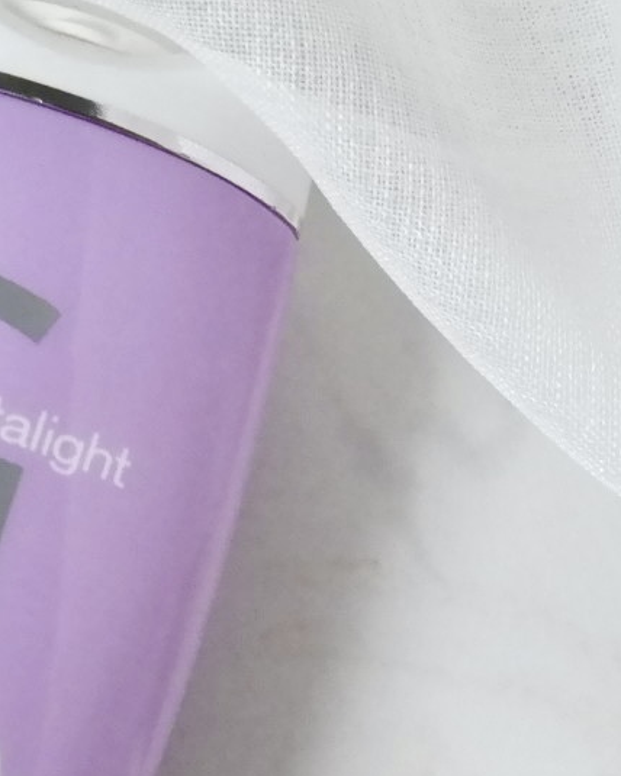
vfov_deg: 9.9
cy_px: 783
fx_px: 4434
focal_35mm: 193
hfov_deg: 7.9
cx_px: -315
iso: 6400
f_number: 5.6
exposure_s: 1/100
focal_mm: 41.8
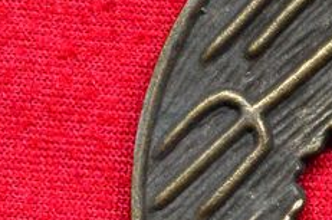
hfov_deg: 7.2
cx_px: 490
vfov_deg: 4.9
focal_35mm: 281
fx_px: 2586
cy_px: 213
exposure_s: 1/80
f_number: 13
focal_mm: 48
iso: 5600
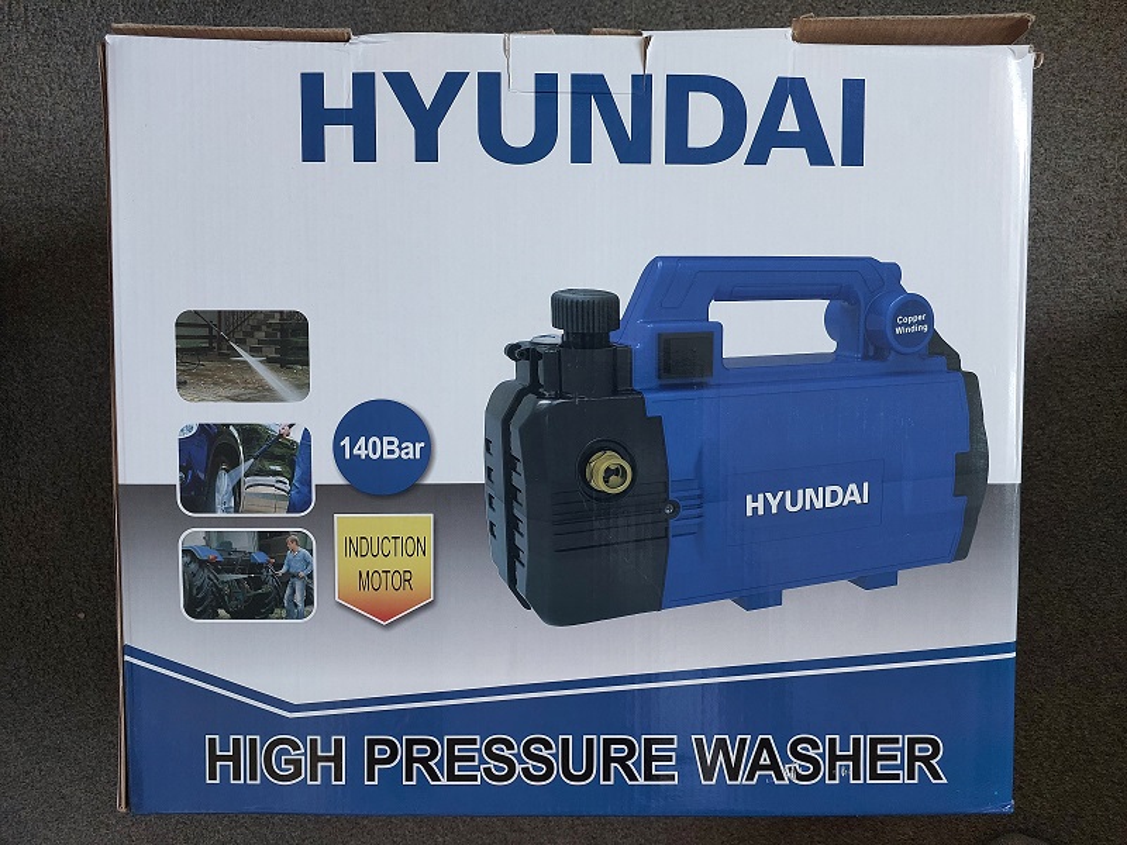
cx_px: 564
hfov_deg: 73.9
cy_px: 422
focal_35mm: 23
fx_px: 749
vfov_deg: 58.9
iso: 125
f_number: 1.8
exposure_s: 1/50
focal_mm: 5.06
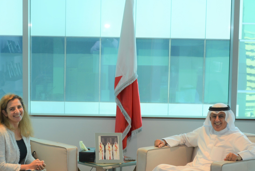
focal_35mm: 44
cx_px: 114
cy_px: 88
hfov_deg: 44.4
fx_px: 312
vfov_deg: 30.5
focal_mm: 35
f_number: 4
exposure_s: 1/60
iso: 220
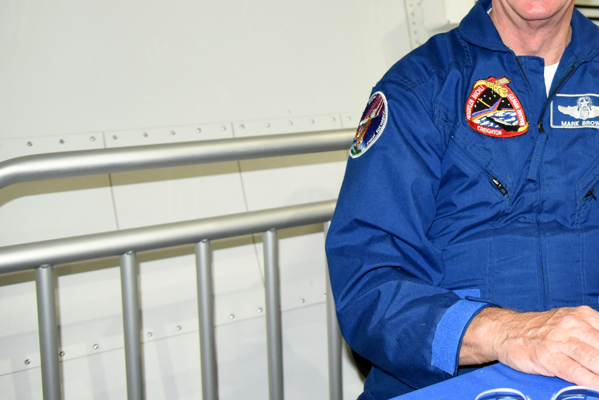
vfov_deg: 24.5
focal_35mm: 55
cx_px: 548
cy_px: 118
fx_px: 916
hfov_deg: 34.1
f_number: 4
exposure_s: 1/200
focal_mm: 30
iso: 2000
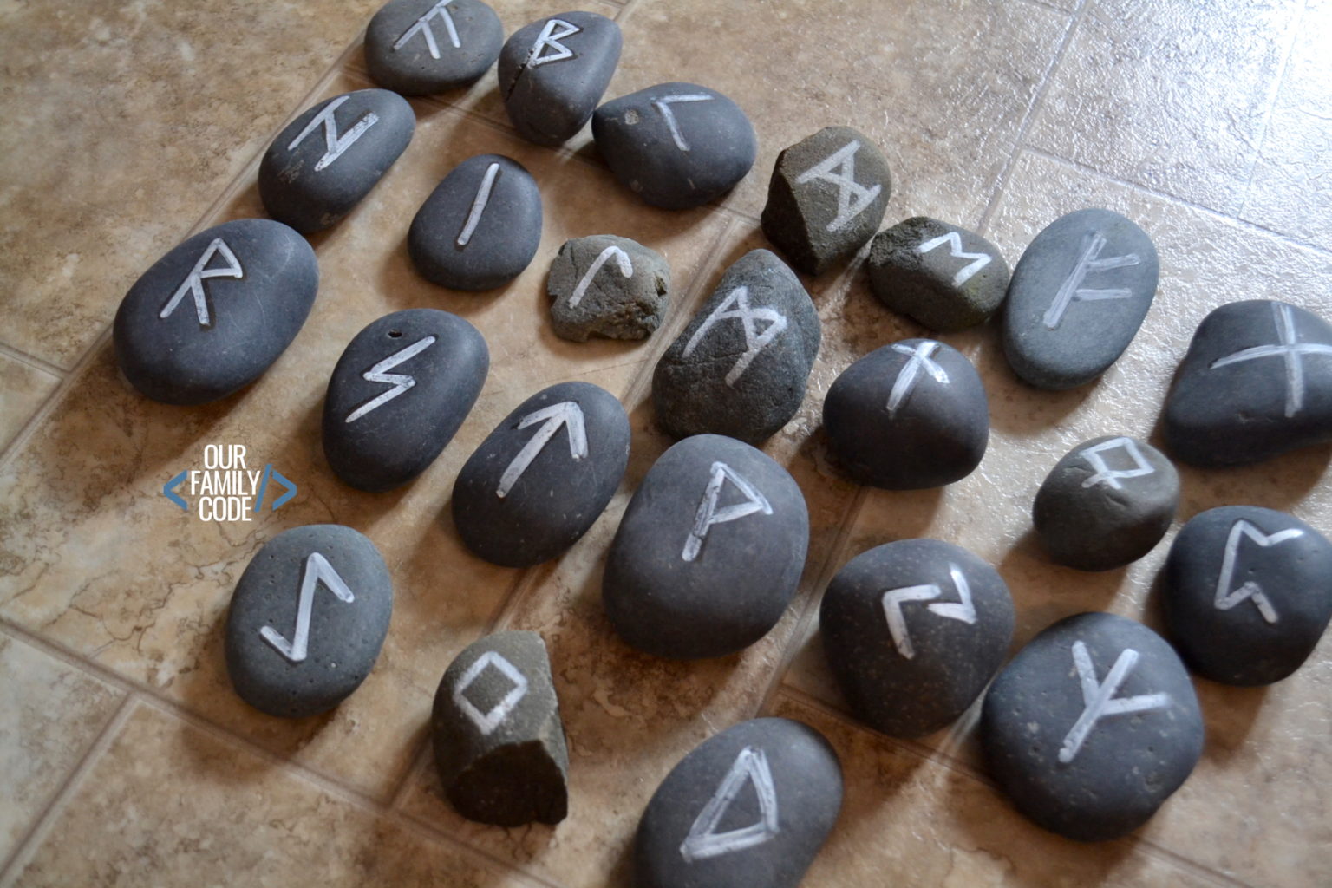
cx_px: 666
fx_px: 1443
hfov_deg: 49.6
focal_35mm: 39
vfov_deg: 34.2
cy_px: 444
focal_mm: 26
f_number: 4.2
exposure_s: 1/15
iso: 1600
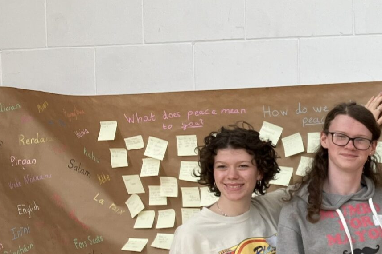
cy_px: 266
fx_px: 923
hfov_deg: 20.5
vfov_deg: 15.4
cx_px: 551
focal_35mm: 87
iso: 25
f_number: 1.8
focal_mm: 3.99
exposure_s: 1/121
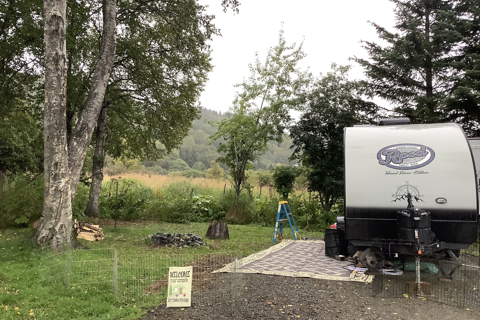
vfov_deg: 40.0
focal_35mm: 33
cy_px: 158
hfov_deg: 57.2
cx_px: 242
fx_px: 440
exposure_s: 1/120
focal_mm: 3.3
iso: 80
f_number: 2.4
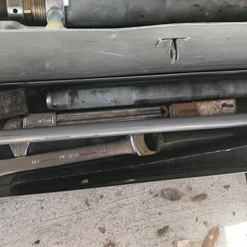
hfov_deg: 38.3
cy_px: 84
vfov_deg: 38.0
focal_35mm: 44
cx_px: 136
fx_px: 355
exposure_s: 1/40
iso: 20
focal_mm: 3.99
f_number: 1.8
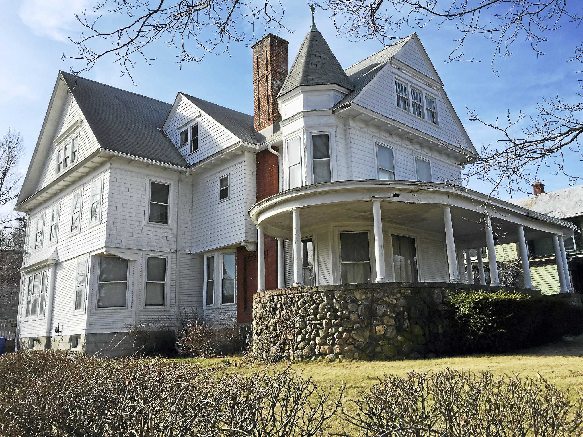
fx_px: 488
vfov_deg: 48.2
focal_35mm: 29
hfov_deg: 61.7
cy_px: 218
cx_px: 292
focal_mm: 4.15
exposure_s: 1/1647
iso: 32
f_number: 2.2
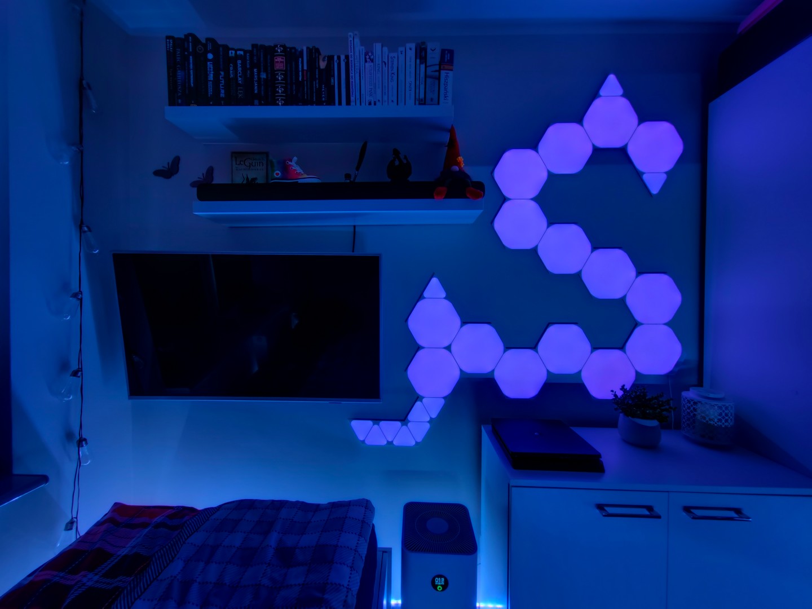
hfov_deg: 106.2
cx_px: 406
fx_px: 305
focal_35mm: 13
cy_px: 304
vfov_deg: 89.9
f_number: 2.2
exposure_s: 1.39
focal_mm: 1.76
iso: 200
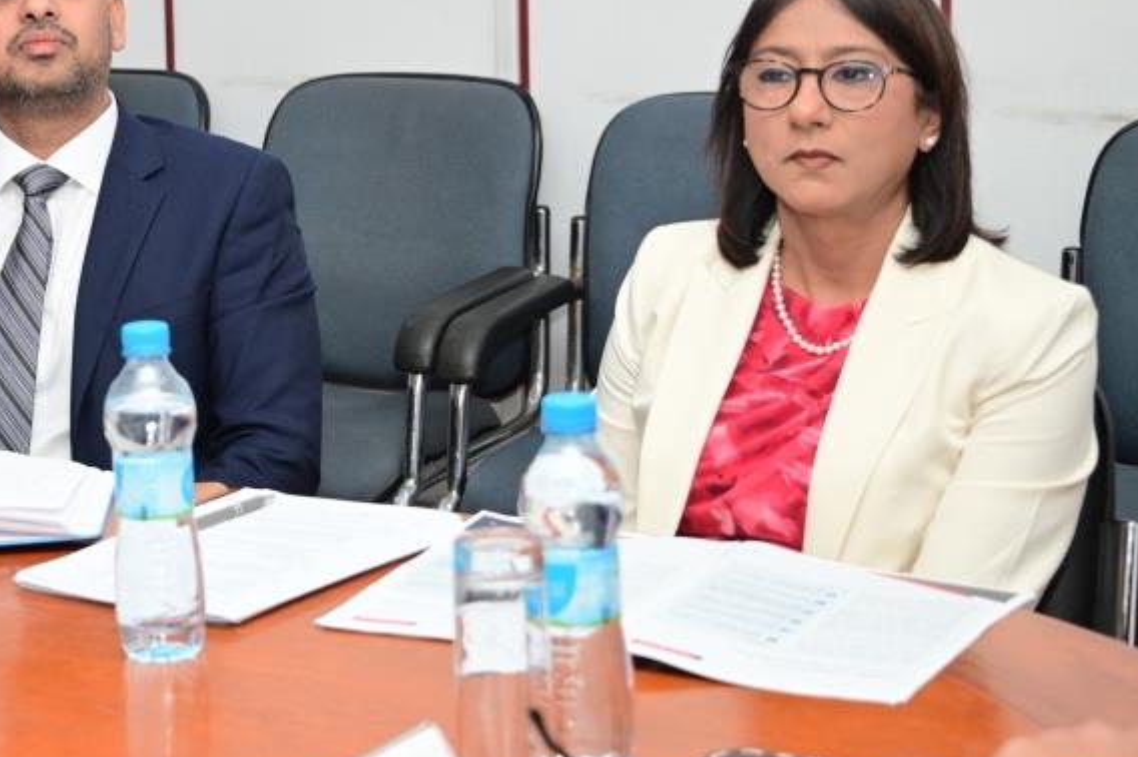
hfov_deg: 19.9
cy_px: 179
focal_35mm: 101
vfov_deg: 13.5
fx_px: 3191
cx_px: 144
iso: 1250
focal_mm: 56
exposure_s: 1/200
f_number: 5.6
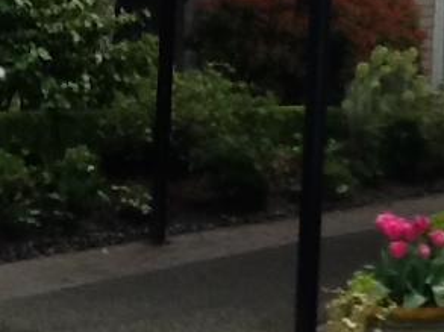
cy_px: -117
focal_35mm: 105
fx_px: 1345
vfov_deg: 13.5
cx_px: 449
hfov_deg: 18.2
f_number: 2.4
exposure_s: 1/252
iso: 64
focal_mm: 2.03
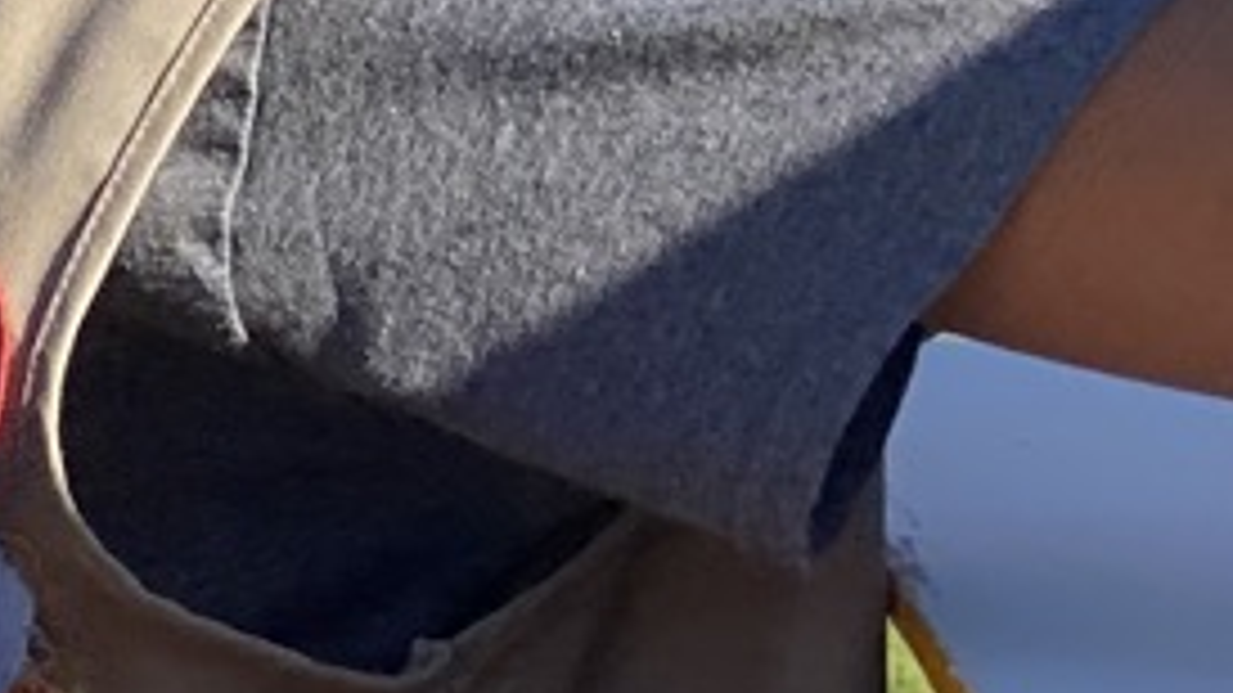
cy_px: -677
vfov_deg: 3.9
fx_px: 10133
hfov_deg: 6.9
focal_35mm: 310
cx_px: 1310
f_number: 2
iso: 20
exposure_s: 1/1229
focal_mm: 6
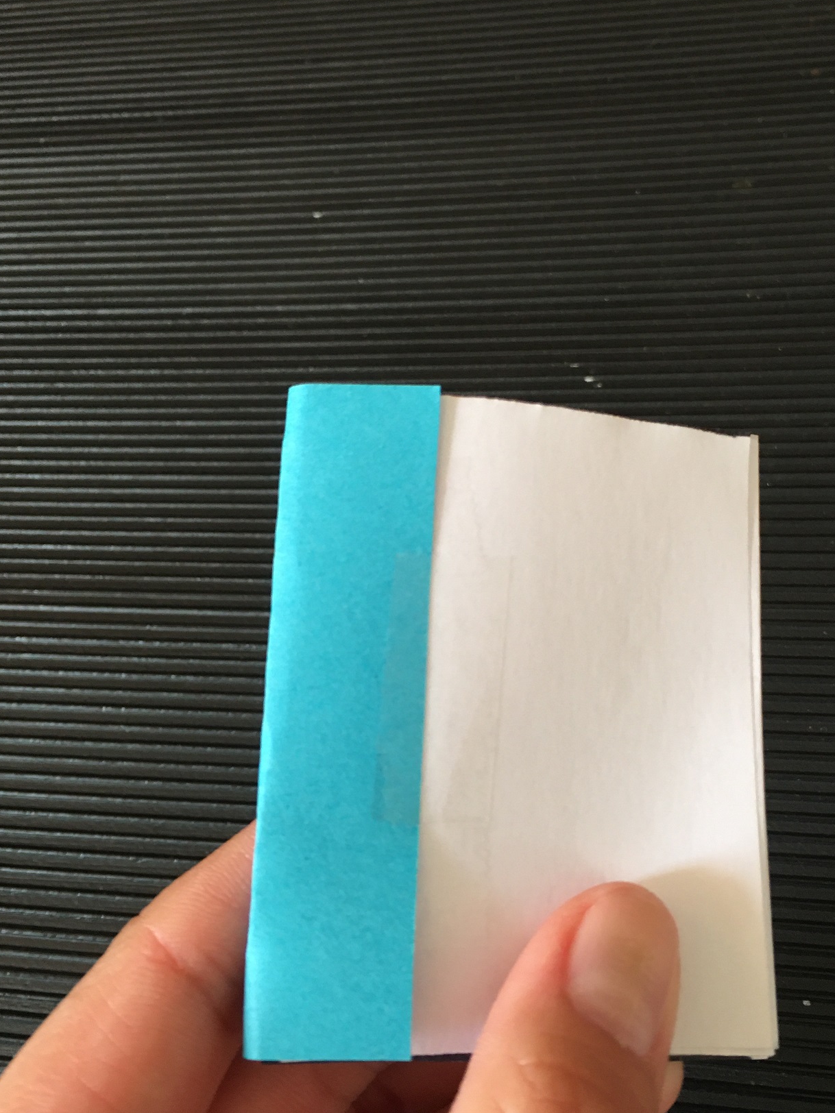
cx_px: 501
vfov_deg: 51.4
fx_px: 1158
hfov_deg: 39.5
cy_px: 561
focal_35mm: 36
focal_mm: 4.15
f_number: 2.2
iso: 50
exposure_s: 1/15
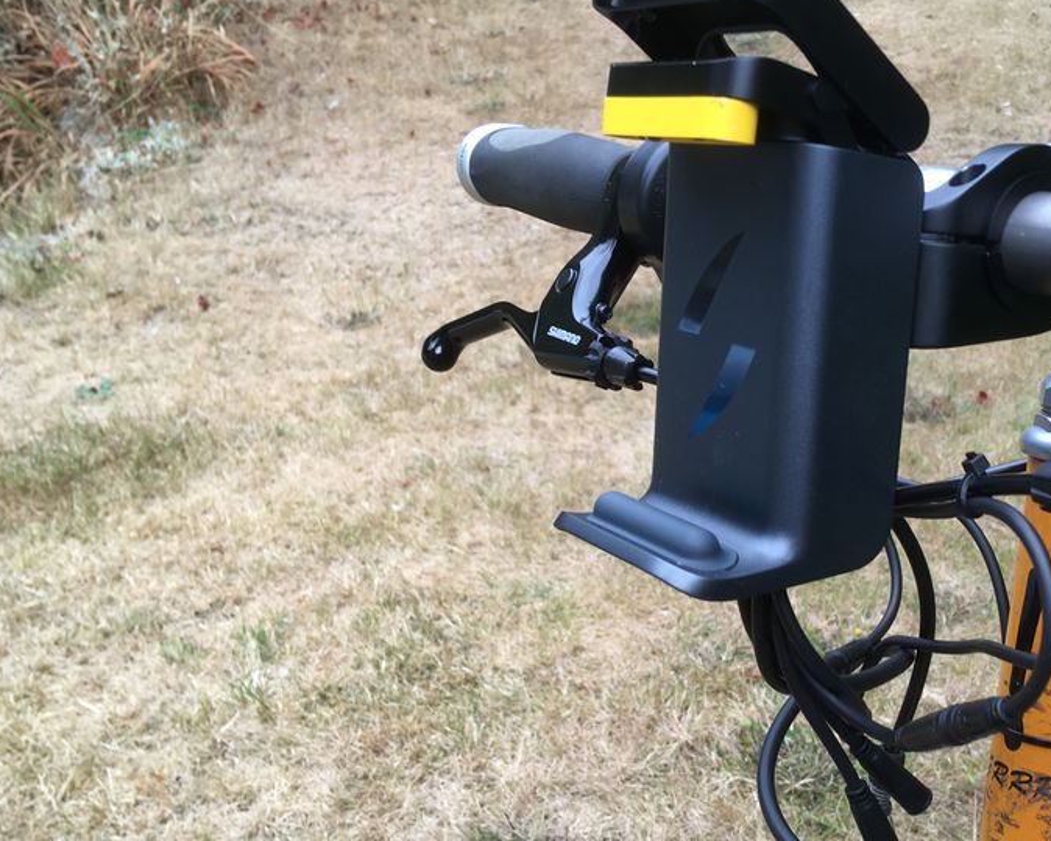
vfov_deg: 34.7
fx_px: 1337
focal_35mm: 43
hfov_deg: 42.1
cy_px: 516
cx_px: 738
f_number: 2.2
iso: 25
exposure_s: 1/50
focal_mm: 4.15
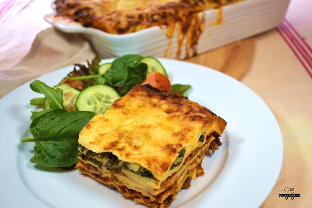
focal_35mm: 46
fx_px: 403
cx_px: 156
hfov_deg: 42.3
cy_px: 104
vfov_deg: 29.0
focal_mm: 31
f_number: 4.5
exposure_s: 1/250
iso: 400
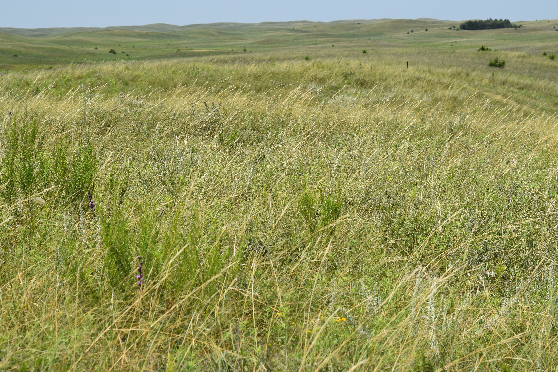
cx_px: 279
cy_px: 186
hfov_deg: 20.9
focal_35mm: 98
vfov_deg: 14.0
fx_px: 1511
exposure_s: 1/800
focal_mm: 65
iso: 200
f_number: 7.1
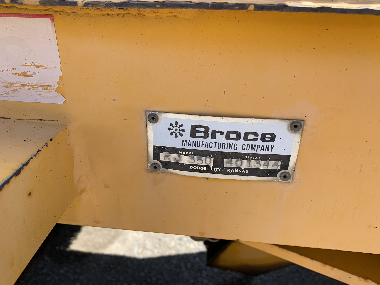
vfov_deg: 51.4
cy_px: 143
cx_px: 186
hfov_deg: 65.3
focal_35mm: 27
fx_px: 296
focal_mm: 4.25
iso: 25
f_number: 1.8
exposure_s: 1/749
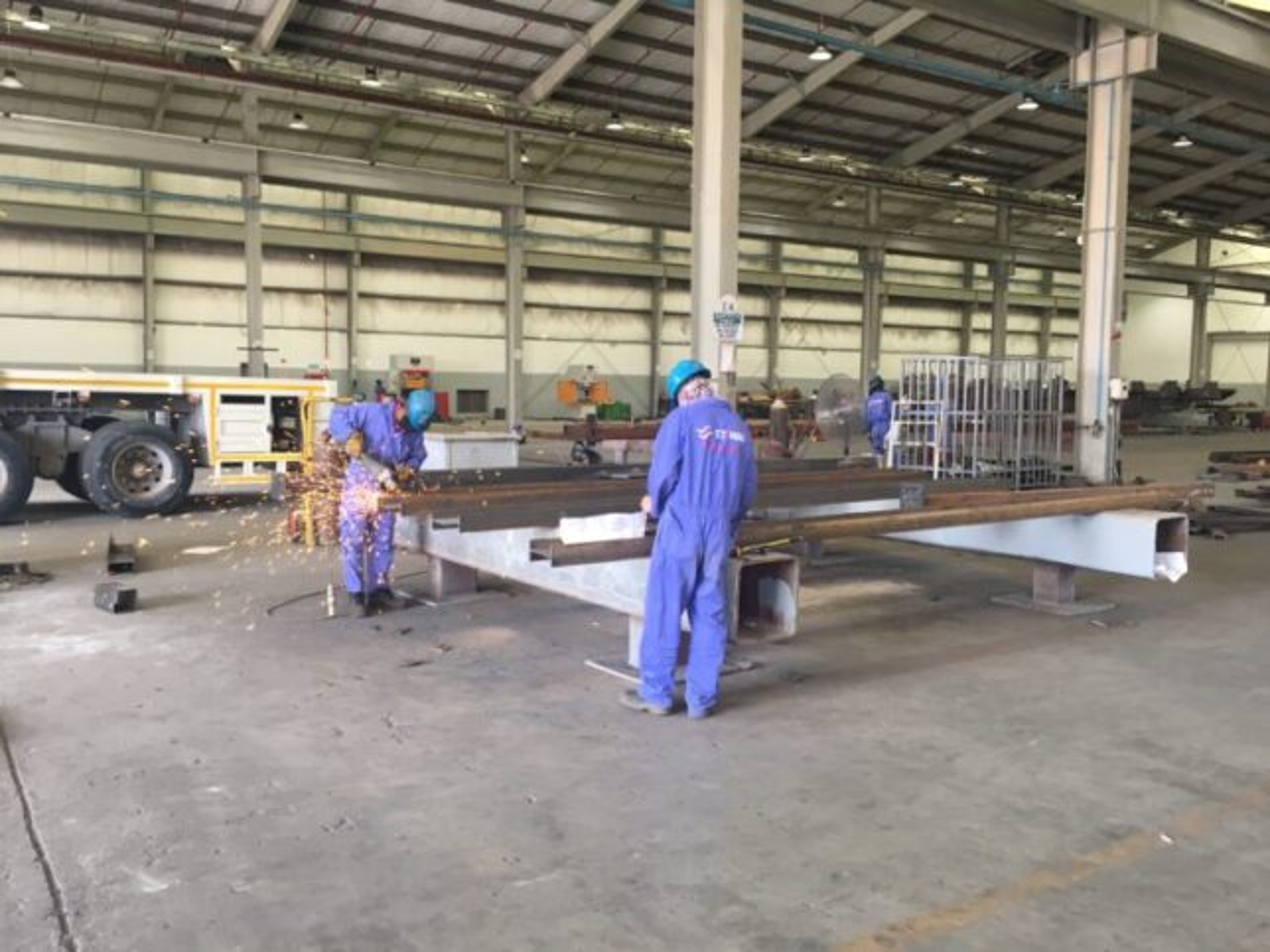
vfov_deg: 48.2
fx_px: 1064
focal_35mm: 29
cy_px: 476
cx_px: 635
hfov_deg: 61.7
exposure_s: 1/33
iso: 40
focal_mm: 4.15
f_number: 2.2
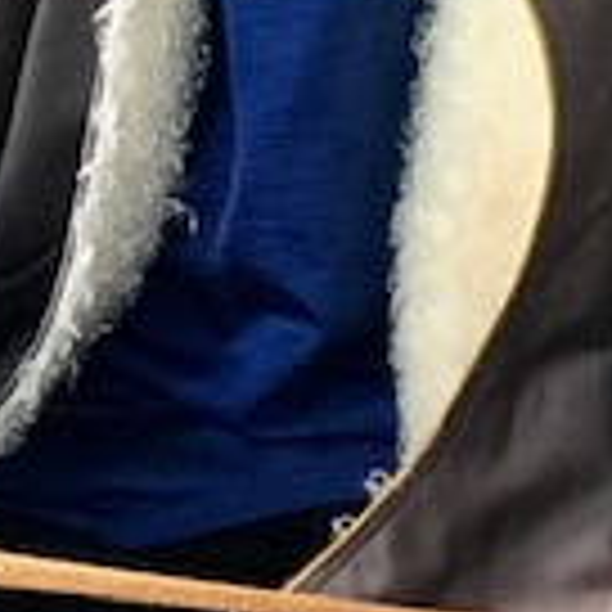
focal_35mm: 237
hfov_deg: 7.4
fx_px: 4741
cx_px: 4
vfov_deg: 7.3
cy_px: -320
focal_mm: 6.6
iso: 160
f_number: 2.8
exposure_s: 1/50
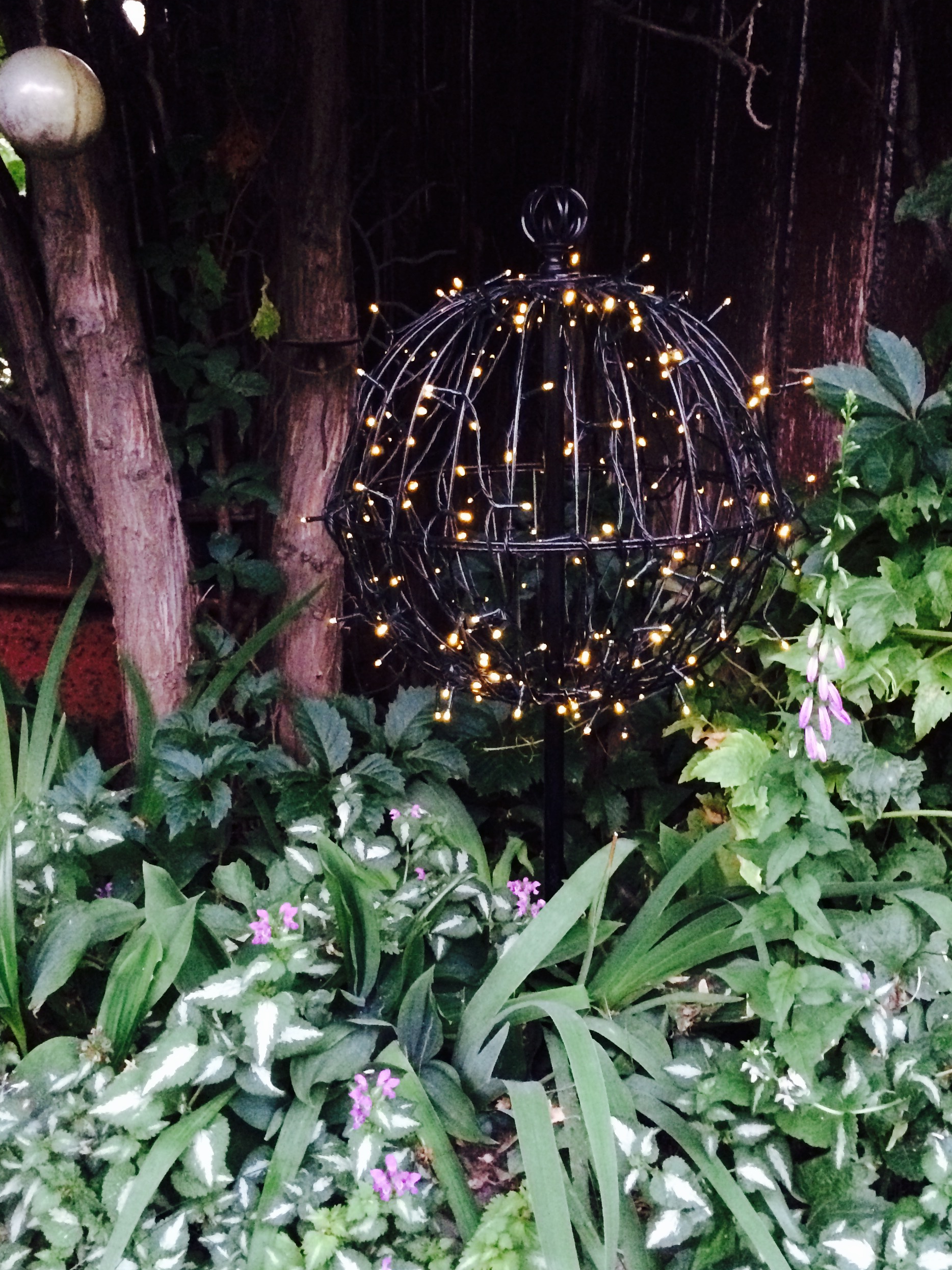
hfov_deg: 37.7
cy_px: 580
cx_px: 538
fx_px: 1394
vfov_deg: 48.9
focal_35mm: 38
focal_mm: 4.15
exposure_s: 1/15
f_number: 2.2
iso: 400
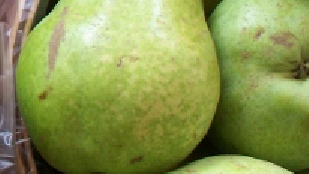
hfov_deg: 13.6
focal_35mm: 152
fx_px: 1246
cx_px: -105
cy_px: -160
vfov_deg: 7.7
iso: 80
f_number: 2.8
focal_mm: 7.54
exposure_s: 1/60
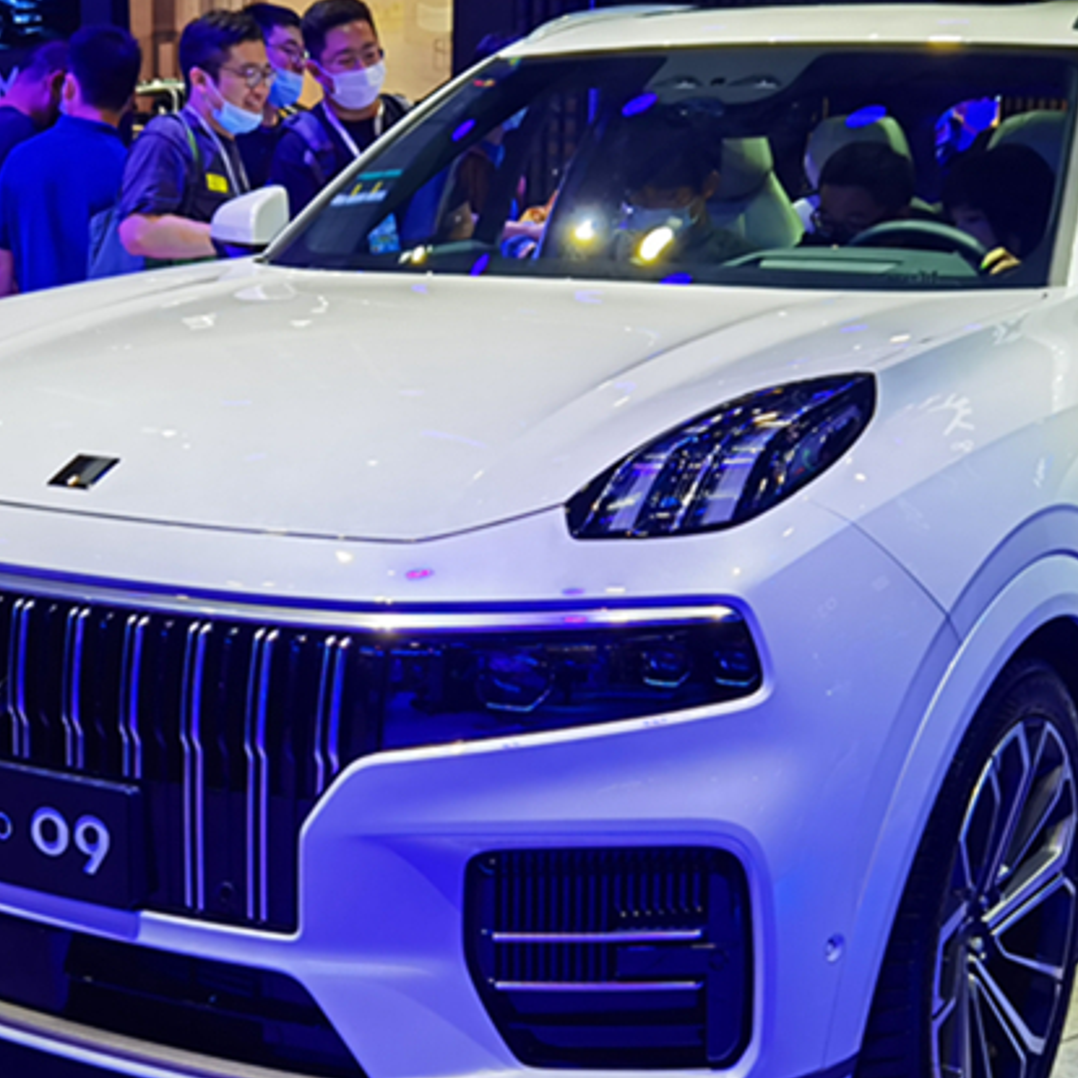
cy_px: 635
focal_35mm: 59
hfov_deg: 29.0
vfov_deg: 29.0
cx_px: 404
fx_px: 2079
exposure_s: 1/163
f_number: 1.9
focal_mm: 6.71
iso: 50
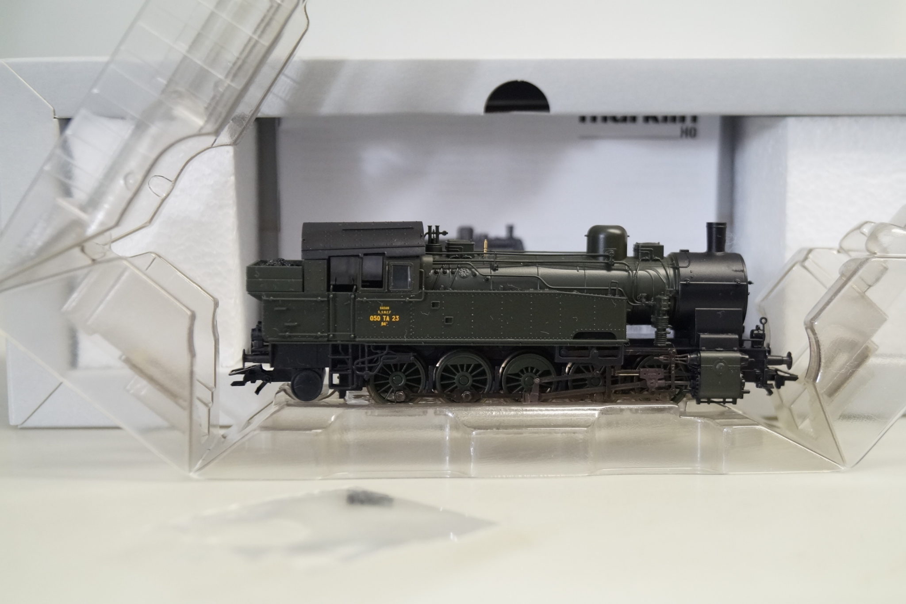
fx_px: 1321
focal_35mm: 52
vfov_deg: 25.7
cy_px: 302
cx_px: 453
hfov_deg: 37.9
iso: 1250
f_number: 5
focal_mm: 35
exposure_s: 1/160
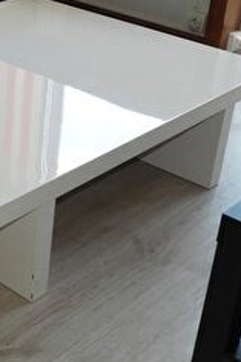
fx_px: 744
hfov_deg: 17.3
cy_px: 140
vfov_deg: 27.3
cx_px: -68
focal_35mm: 74
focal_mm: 4.3
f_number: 3.3
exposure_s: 1/50
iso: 100
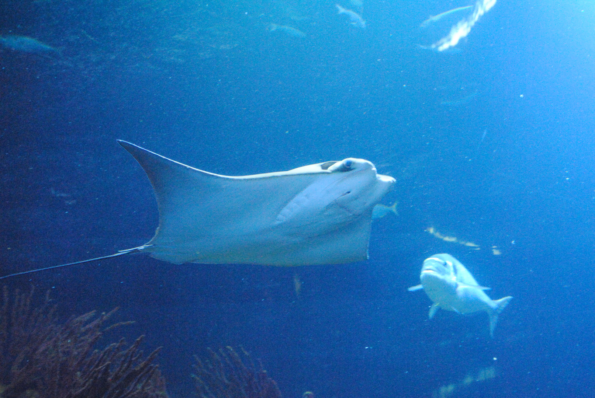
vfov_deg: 23.8
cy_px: 199
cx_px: 298
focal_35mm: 57
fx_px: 943
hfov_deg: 35.0
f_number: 5
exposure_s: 1/80
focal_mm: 38
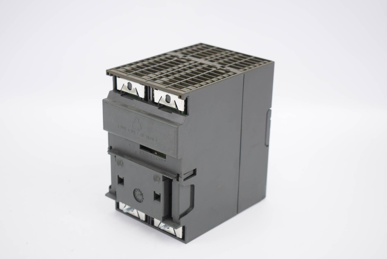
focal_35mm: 68
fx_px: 726
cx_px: 194
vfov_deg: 20.2
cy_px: 130
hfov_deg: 29.8
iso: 320
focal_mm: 45
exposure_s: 1/90
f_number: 5
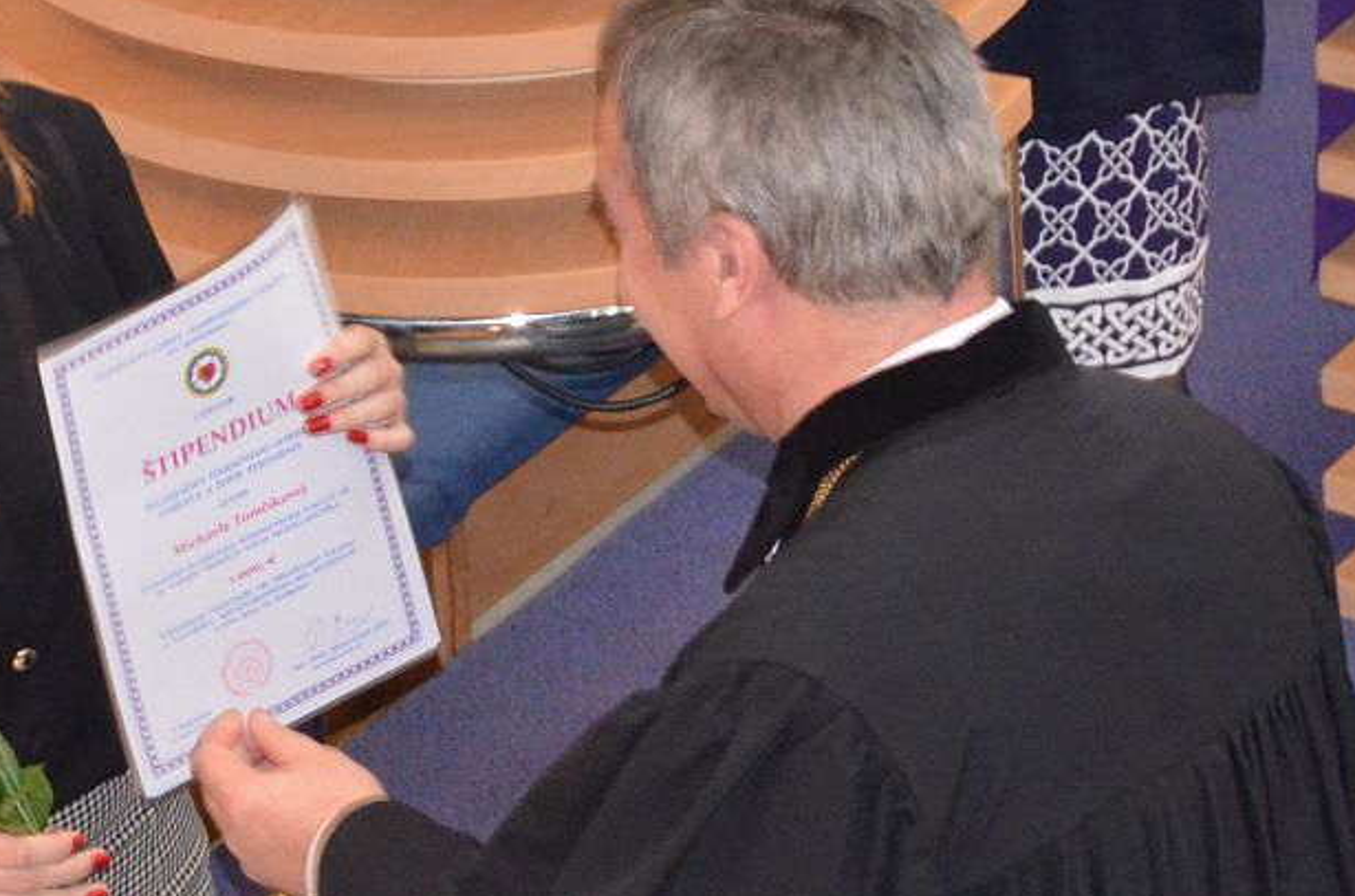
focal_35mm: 329
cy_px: 583
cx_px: 679
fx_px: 12372
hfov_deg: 6.3
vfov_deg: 4.2
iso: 3200
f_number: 5.3
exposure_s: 1/60
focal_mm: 75
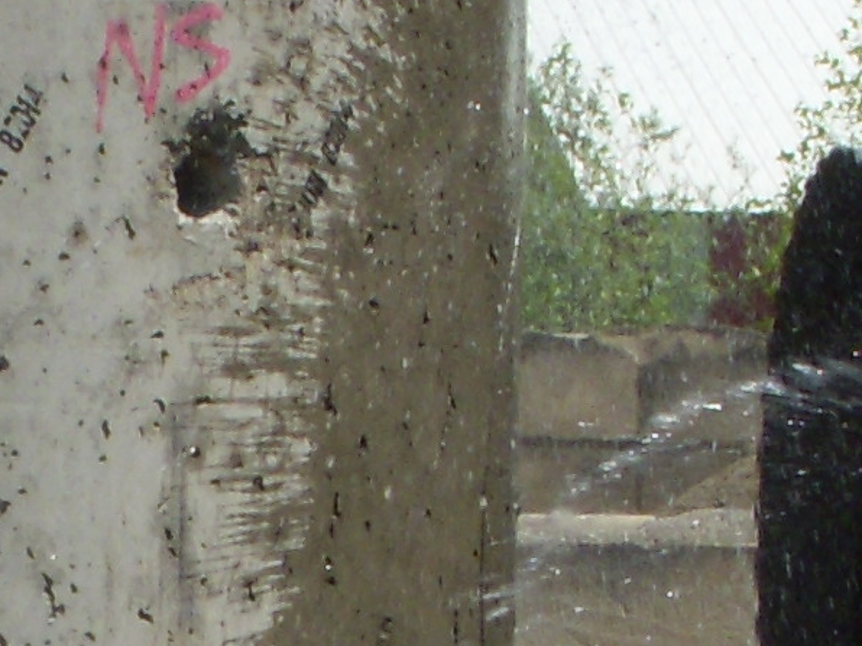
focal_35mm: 196
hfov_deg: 10.0
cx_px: -87
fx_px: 4881
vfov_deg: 7.5
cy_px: 838
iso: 100
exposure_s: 1/320
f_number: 6.6
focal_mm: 6.3
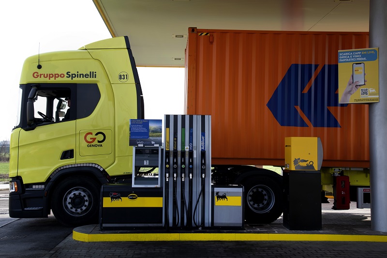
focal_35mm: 46
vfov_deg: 29.2
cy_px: 129
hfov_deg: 42.8
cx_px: 194
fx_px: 494
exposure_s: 1/80
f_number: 9
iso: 200
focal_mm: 46
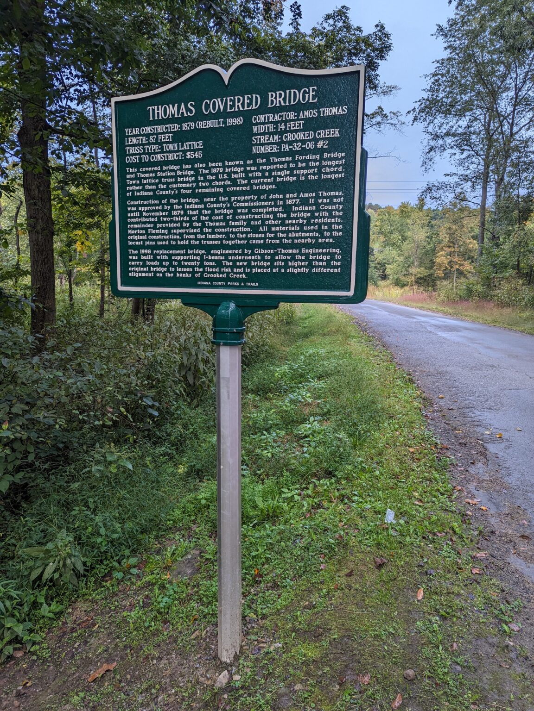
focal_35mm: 24
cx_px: 267
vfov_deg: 71.6
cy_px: 356
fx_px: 494
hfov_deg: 56.8
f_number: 1.85
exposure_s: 1/62.1
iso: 25
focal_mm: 6.81
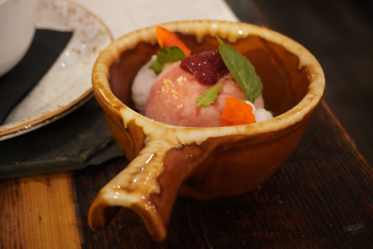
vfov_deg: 20.6
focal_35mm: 66
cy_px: 124
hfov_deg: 30.5
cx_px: 186
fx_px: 684
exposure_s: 1/6
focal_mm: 44
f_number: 5.6
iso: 6400
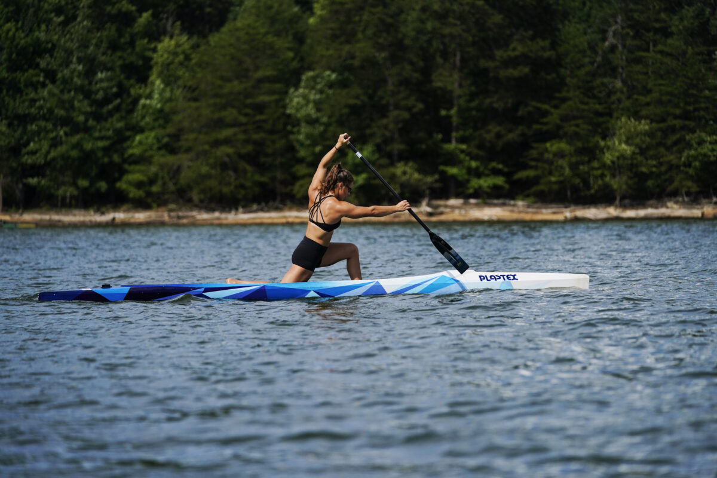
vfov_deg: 10.5
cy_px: 239
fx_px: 2609
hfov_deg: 15.6
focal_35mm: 131
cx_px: 358
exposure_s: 1/10000
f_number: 2.8
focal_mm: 131
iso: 320
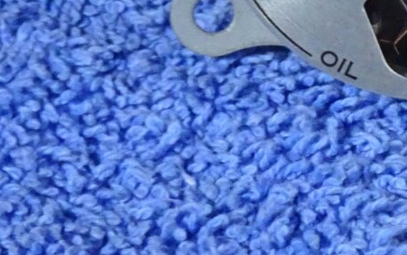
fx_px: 2485
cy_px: -177
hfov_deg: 9.0
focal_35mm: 224
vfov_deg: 5.8
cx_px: 674
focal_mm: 10.59
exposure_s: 1/15
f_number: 4.5
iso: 800
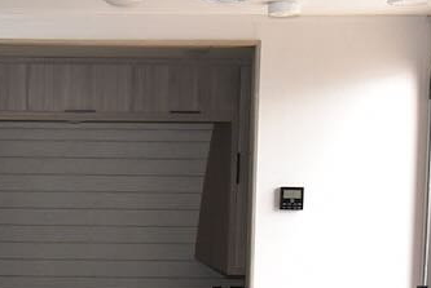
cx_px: 18
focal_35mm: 81
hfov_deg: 24.1
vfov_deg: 16.5
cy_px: 298
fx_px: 971
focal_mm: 10
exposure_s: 1/125
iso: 800
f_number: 5.6
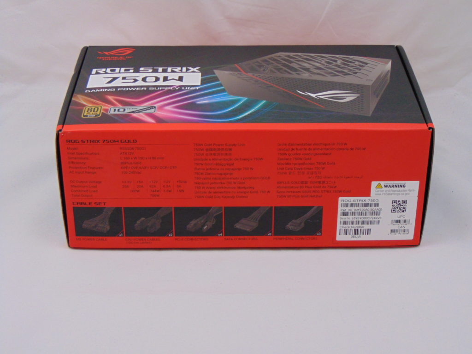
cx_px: 236
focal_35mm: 71
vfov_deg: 20.7
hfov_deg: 27.4
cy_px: 177
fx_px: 968
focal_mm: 12.8
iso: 200
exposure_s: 1/30
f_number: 3.7
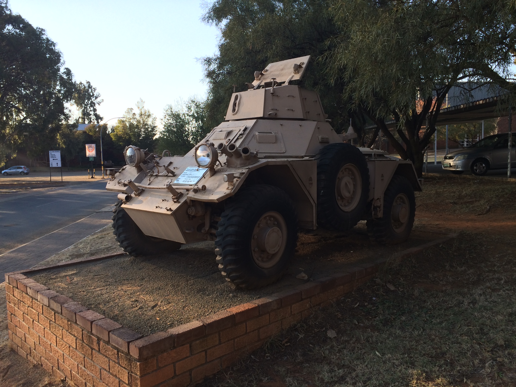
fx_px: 447
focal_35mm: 30
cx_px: 258
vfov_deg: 46.8
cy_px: 194
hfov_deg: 60.0
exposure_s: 1/414
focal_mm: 4.12
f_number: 2.2
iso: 32
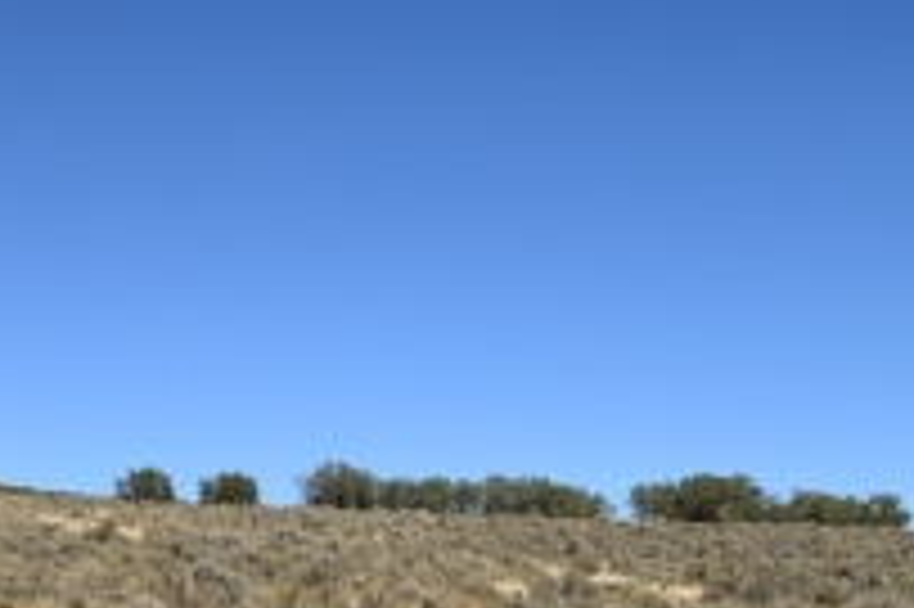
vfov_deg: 15.7
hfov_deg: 25.3
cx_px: 540
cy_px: 905
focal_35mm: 80
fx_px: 2029
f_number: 1.8
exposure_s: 1/2114
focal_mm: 4.25
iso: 25
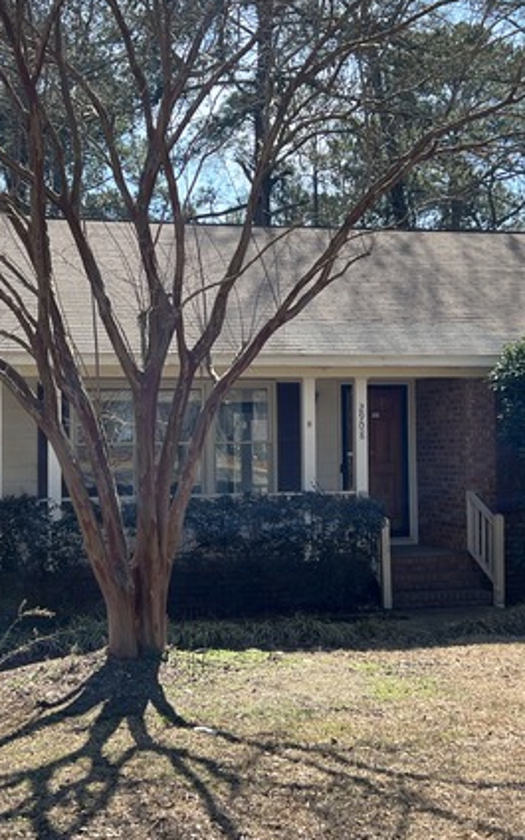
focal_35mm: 52
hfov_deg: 24.9
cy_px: 406
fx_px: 1190
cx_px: 260
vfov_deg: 38.9
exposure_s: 1/1698
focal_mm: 5.7
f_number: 1.5
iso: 50
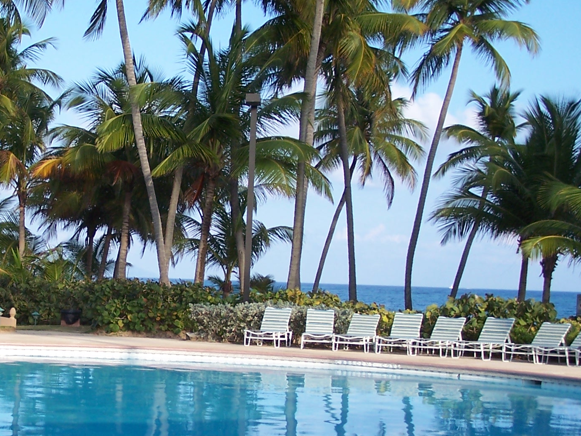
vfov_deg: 17.3
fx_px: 1427
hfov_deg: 22.7
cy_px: 304
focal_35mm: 85
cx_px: 125
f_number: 3.2
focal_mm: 8.5
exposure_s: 1/500
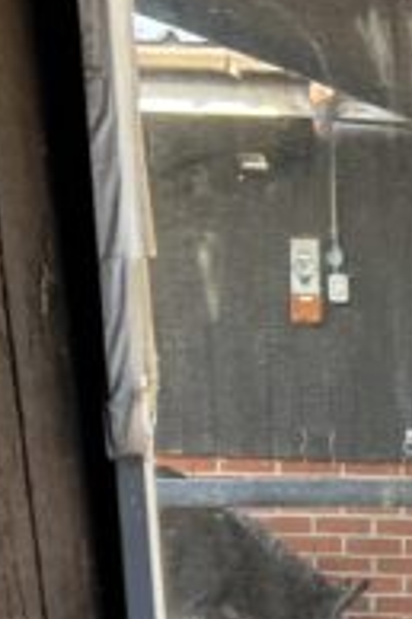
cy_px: 794
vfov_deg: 13.8
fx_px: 2459
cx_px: 1025
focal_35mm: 143
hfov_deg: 8.6
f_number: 1.5
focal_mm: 5.7
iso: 64
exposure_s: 1/122
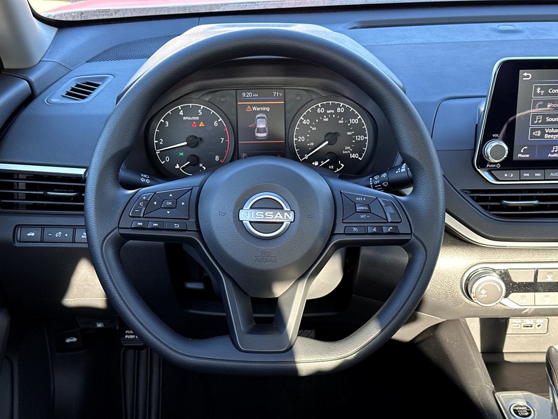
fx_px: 774
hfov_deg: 39.7
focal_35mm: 48
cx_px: 279
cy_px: 210
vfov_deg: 30.3
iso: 80
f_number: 1.78
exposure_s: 1/108
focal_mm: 6.86
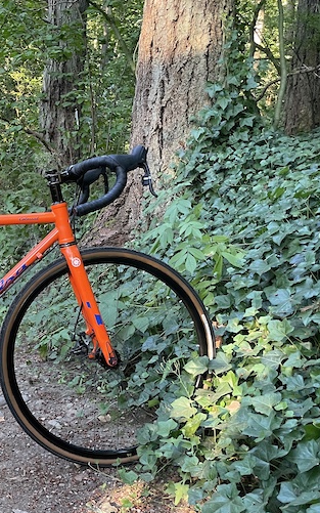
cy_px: 282
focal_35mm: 44
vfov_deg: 45.2
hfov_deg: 27.2
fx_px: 614
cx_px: -14
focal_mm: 4.2
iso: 200
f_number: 1.6
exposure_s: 1/60
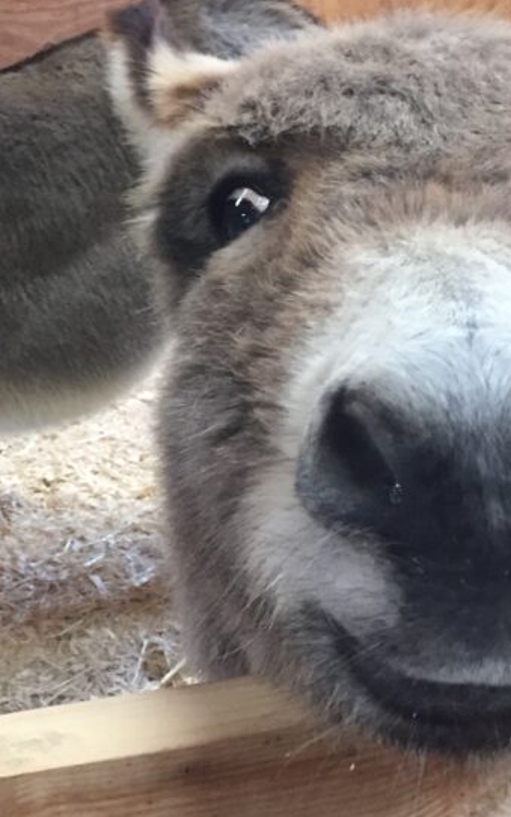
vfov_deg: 30.1
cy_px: 318
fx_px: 1514
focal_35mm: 68
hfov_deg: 18.9
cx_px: 72
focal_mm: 4.15
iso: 160
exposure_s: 1/30
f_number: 2.2
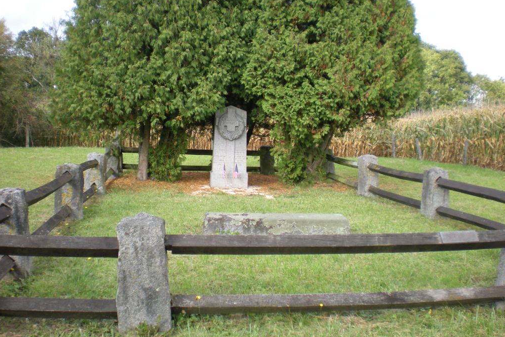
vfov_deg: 33.4
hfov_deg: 48.5
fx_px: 561
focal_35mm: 40
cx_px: 252
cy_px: 155
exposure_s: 1/163
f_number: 3.1
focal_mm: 6.3
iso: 64
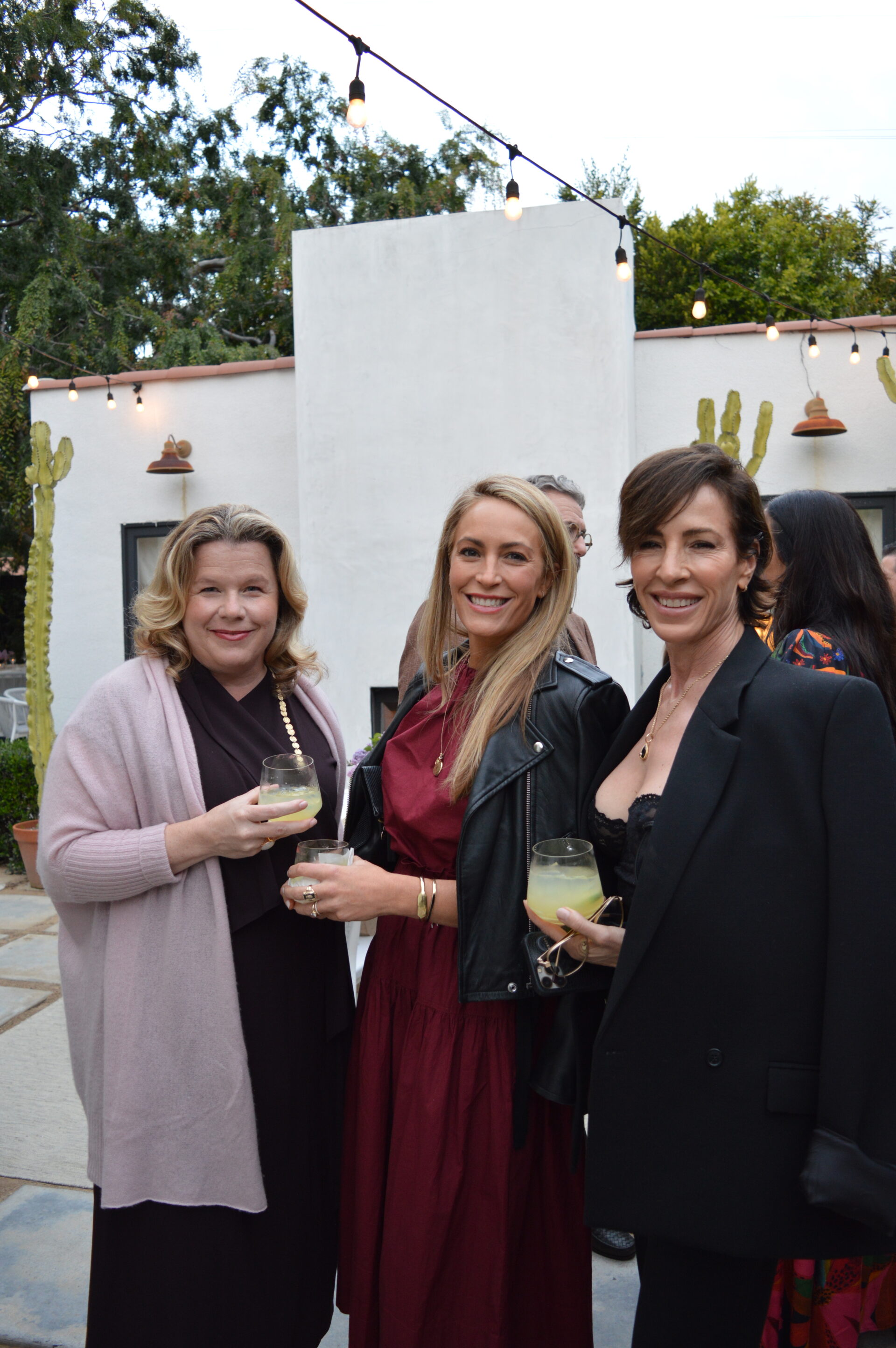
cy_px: 674
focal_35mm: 27
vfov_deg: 67.4
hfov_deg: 47.8
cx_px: 448
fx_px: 1010
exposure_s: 1/60
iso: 450
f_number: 3.5
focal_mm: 18
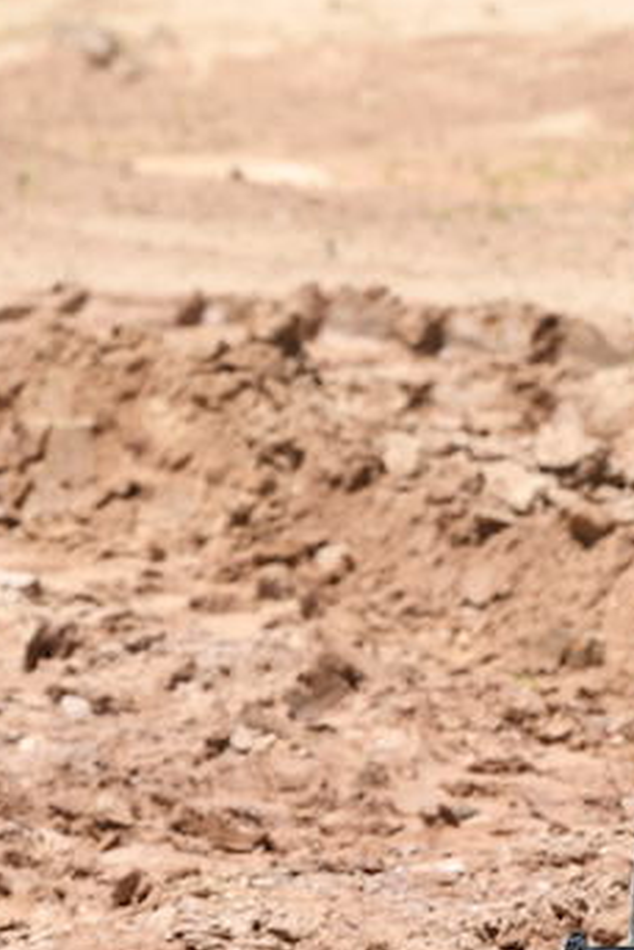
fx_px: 22298
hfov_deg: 1.6
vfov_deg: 2.4
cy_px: -213
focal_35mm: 845
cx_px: 1721
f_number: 9
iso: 100
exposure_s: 1/160
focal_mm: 145
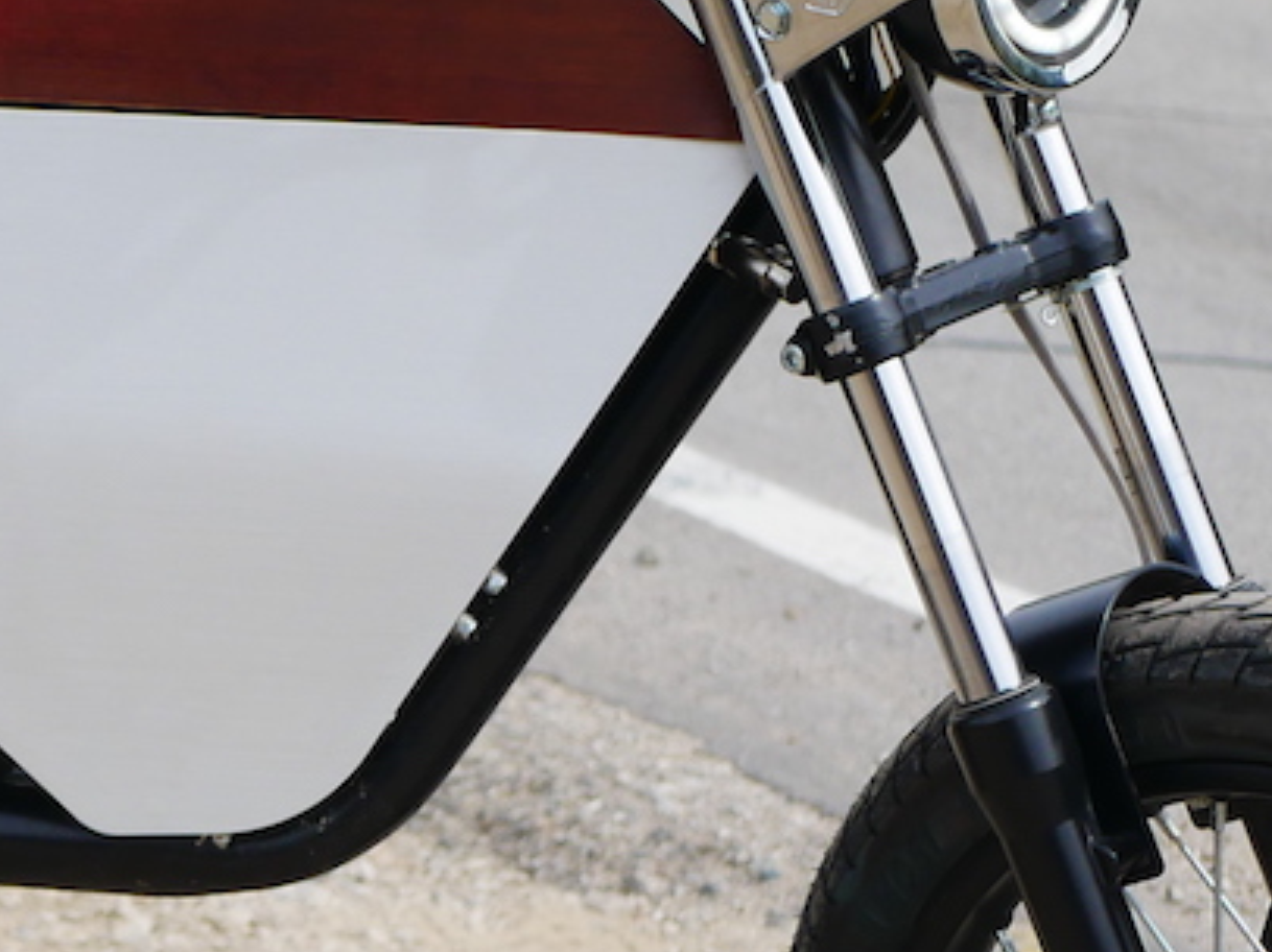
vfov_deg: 8.0
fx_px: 6794
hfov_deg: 10.6
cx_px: 72
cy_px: 680
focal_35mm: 185
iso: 200
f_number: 3.5
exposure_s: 1/2500
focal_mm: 25
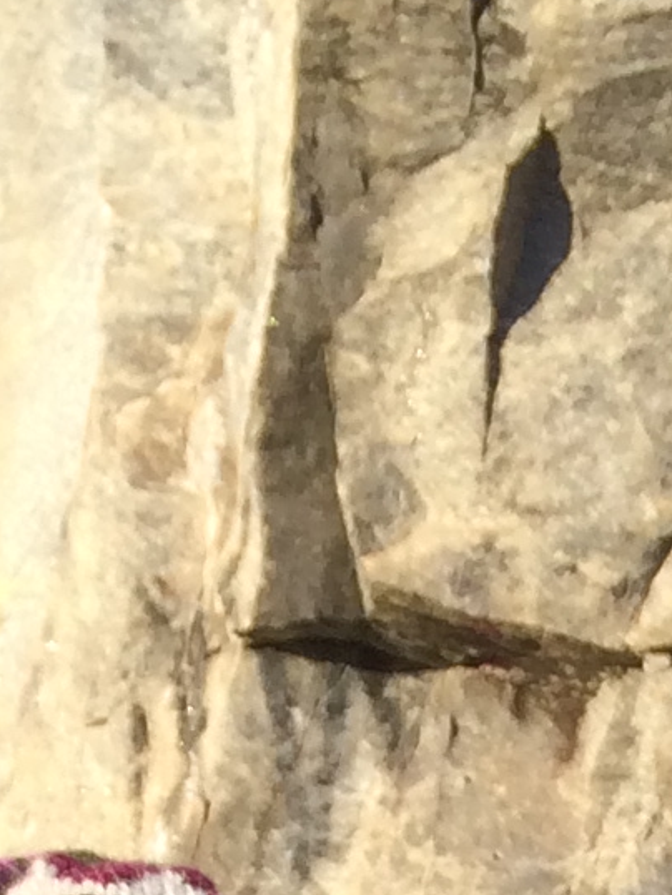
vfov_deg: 8.9
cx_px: 795
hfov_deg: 8.1
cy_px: 2640
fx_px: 4707
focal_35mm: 182
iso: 32
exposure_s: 1/612
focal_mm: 4.12
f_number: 2.2
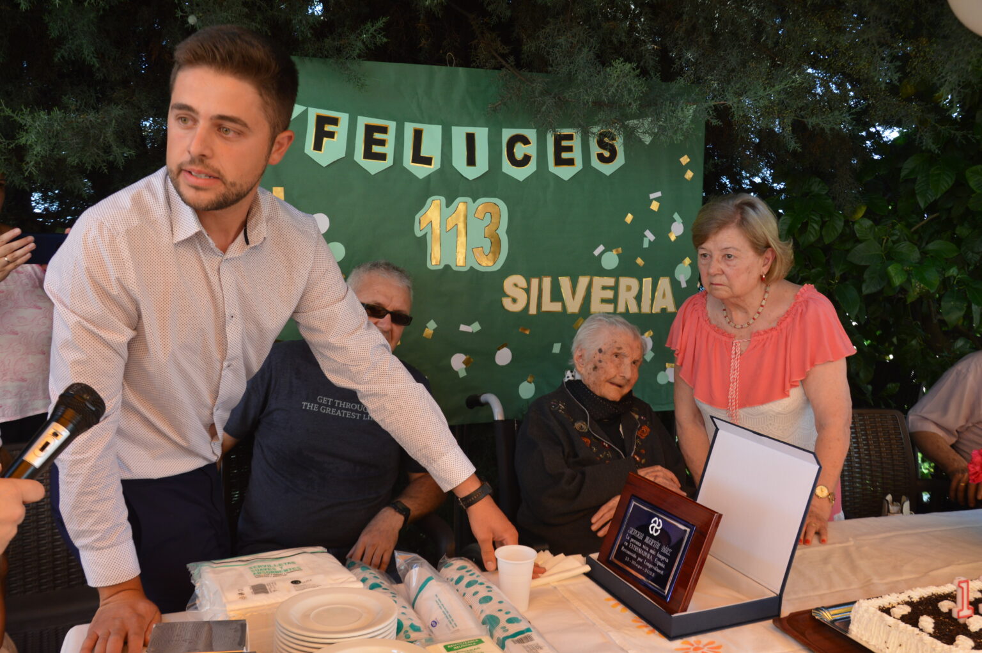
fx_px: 858
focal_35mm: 32
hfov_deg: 59.5
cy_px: 326
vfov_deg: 41.6
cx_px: 491
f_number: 5.6
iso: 360
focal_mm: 21
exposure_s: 1/125
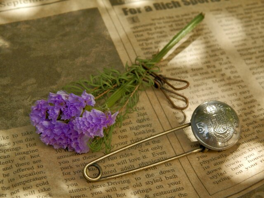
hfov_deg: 23.8
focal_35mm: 82
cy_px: 99
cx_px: 132
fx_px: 625
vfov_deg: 18.0
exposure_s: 1/160
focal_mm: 14.6
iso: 100
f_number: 4.2
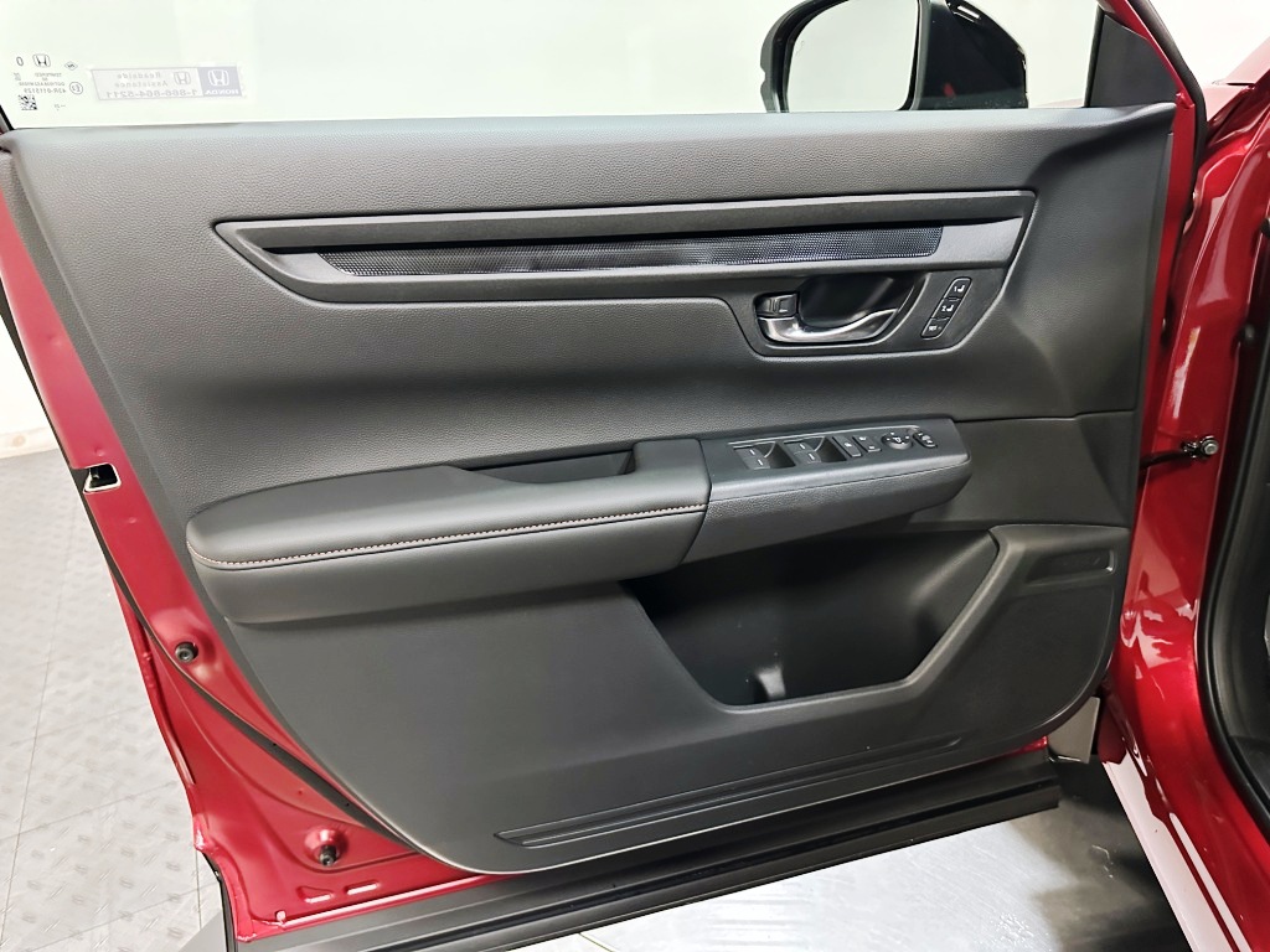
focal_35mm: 24
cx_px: 635
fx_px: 881
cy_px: 476
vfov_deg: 56.8
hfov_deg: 71.6
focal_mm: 6.86
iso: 800
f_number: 1.78
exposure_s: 1/30
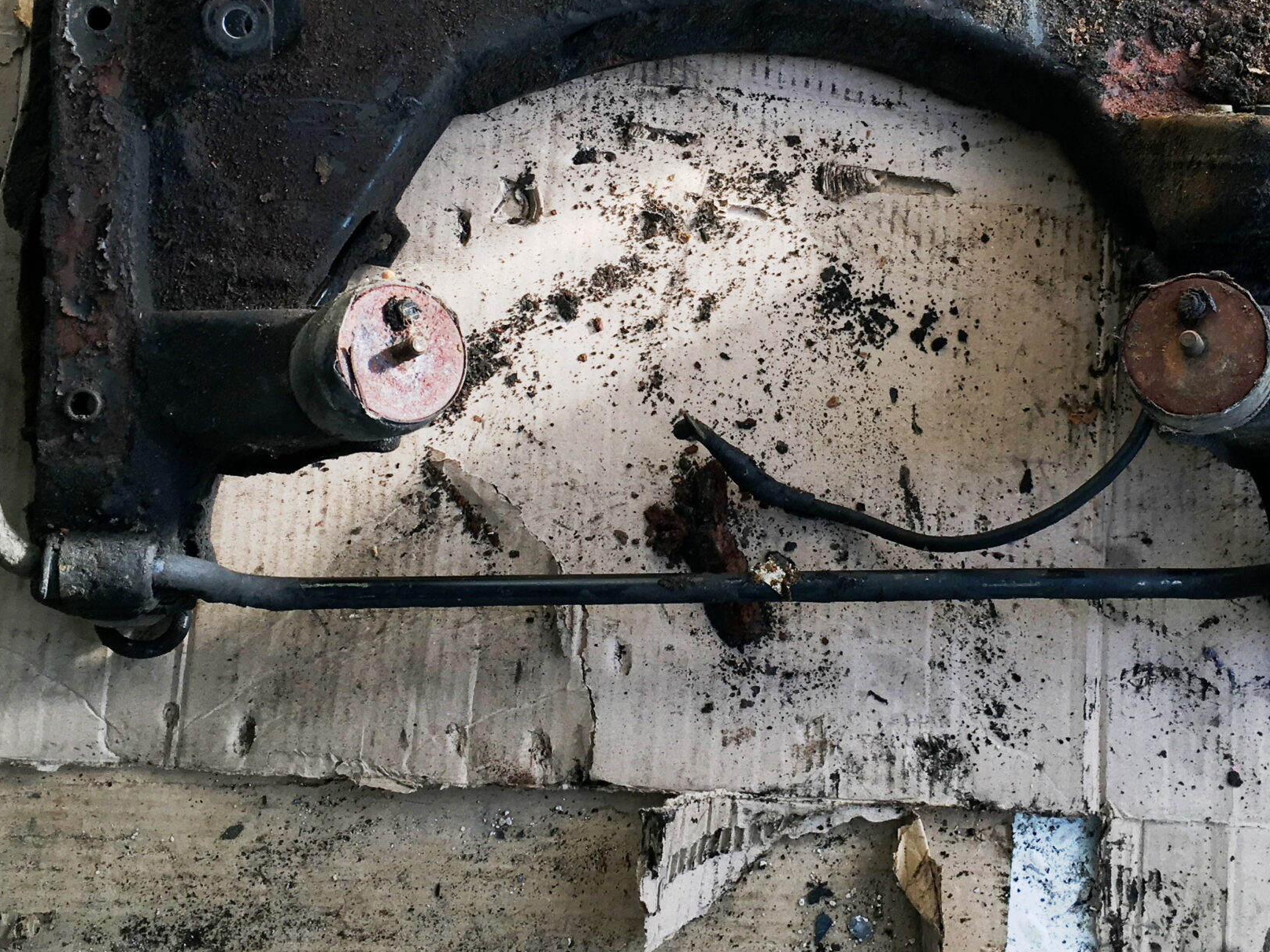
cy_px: 273
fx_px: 1687
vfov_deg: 31.1
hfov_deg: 41.0
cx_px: 766
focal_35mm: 46
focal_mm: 4.15
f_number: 2.2
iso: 25
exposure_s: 1/120
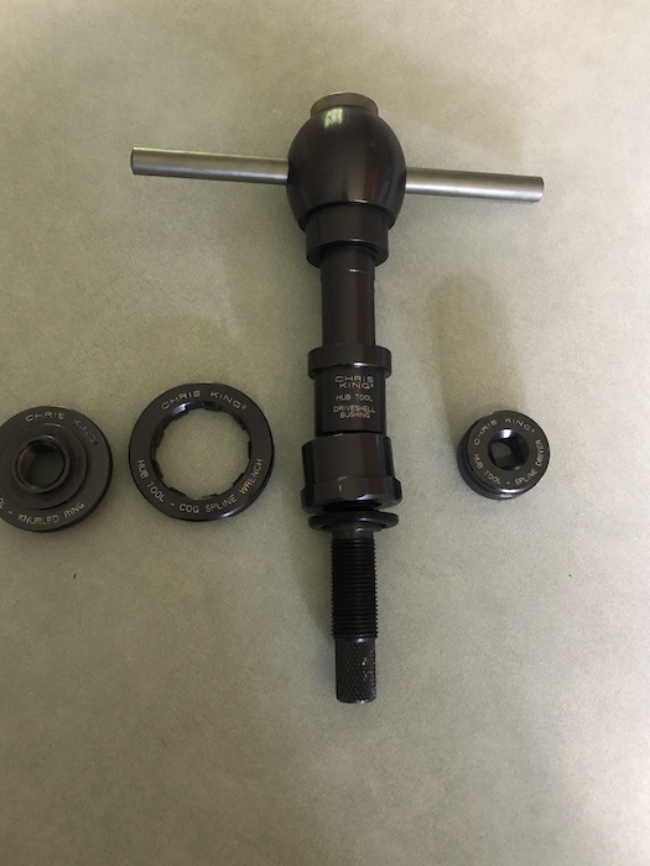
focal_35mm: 32
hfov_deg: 44.2
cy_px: 434
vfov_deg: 56.8
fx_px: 801
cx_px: 322
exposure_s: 1/17
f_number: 1.8
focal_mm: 3.99
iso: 100
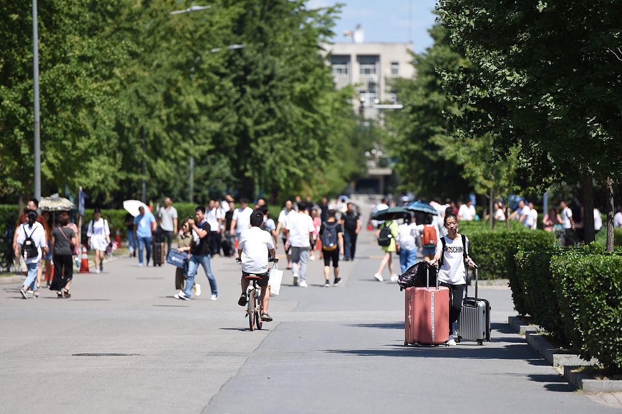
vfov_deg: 6.9
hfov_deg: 10.3
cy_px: 207
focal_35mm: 200
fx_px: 3454
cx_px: 311
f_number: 3.5
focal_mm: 200
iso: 500
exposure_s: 1/8000
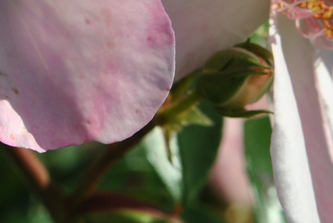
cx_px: -33
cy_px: -138
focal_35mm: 354
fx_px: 3279
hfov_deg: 5.8
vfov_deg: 3.9
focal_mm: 60
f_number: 8
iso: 100
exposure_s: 1/320
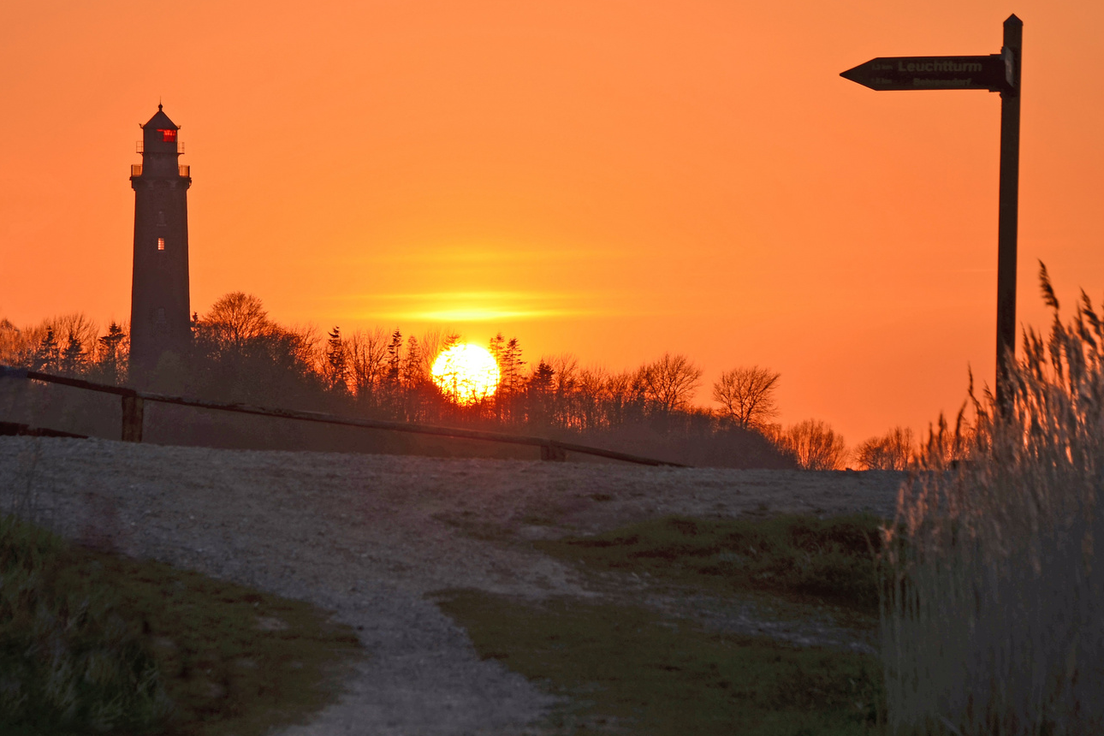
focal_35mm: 237
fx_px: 7256
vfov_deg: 5.8
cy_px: 436
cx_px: 433
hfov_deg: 8.7
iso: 100
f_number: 13
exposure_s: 1/125
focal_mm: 125
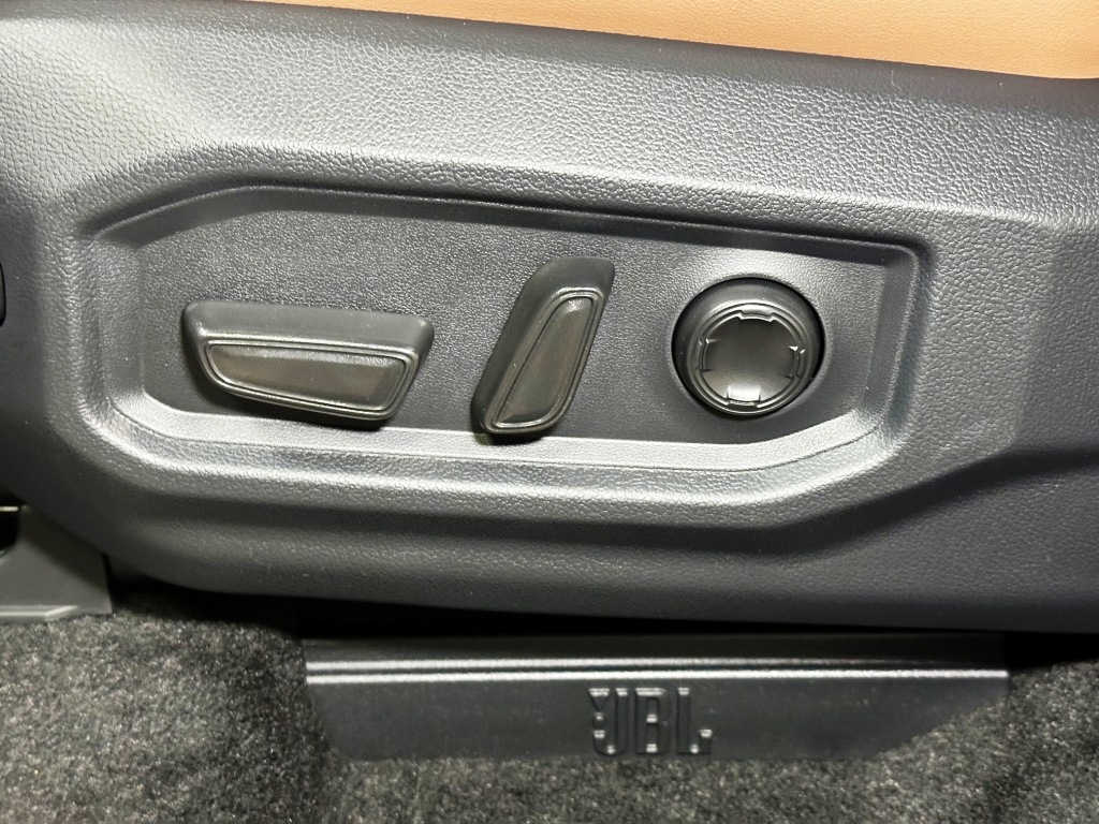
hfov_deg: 39.7
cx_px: 550
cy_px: 412
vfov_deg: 30.3
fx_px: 1524
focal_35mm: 48
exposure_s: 1/30
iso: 640
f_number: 1.78
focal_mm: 6.86
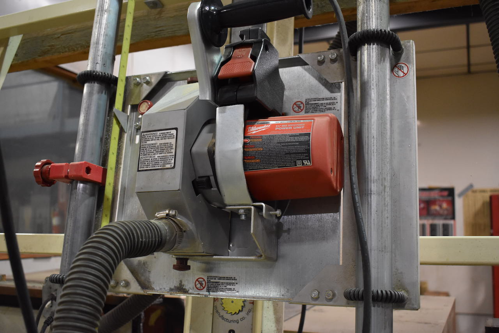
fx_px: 520
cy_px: 166
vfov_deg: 35.5
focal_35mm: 38
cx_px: 250
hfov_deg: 51.3
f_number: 4
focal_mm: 25
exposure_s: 1/60
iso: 2500
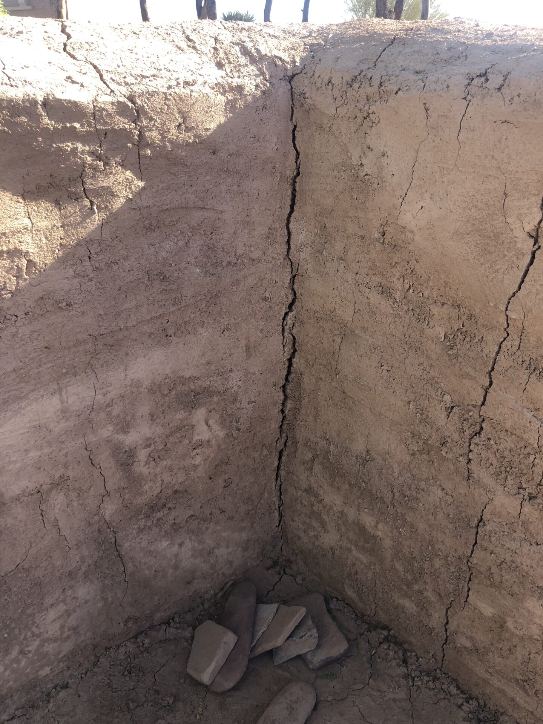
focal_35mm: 28
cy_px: 362
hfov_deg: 49.7
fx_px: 586
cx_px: 272
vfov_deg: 63.4
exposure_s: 1/273
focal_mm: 3.99
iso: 20
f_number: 1.8
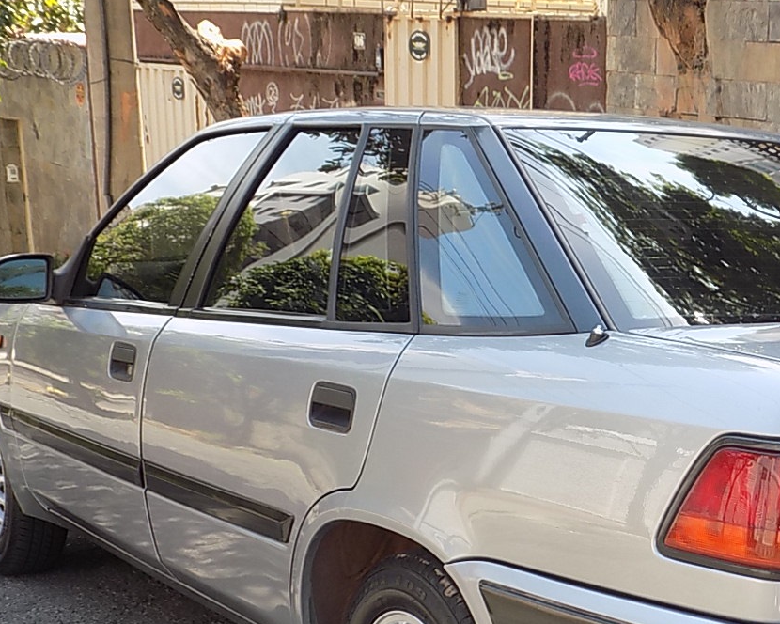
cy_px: 506
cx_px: 681
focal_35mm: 64
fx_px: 1477
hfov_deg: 28.6
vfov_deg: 23.5
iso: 80
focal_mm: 6.1
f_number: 3.4
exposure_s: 1/160
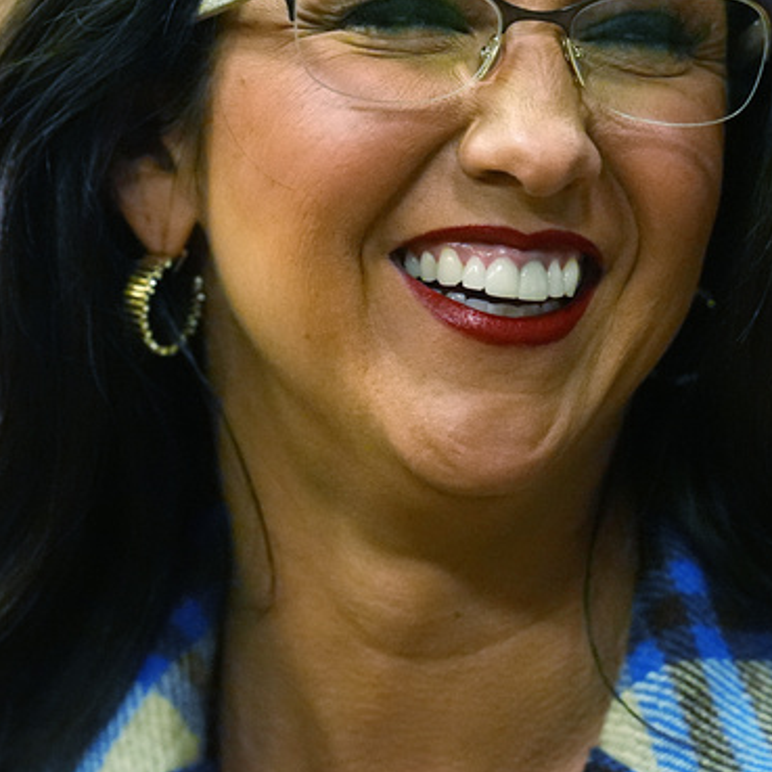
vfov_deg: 1.9
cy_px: 286
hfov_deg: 1.9
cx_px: 582
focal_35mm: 944
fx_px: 23819
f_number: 3.2
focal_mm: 400
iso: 6400
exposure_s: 1/320
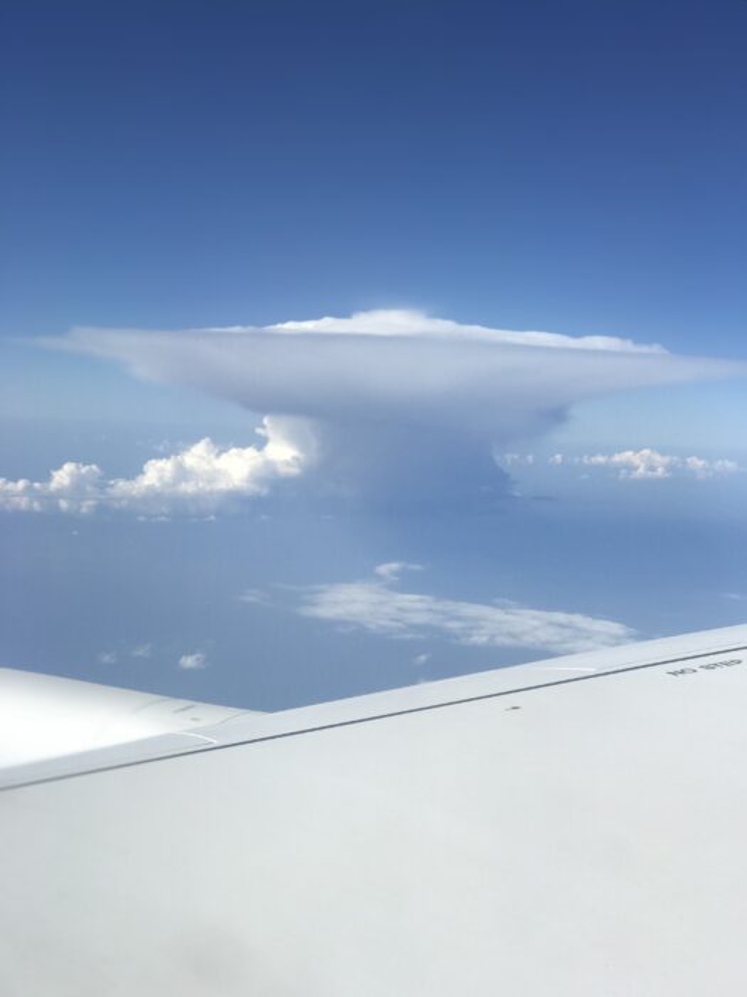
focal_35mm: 57
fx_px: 1640
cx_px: 374
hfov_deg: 25.7
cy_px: 498
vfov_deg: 33.8
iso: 20
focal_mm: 6.6
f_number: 2.8
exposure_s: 1/1996
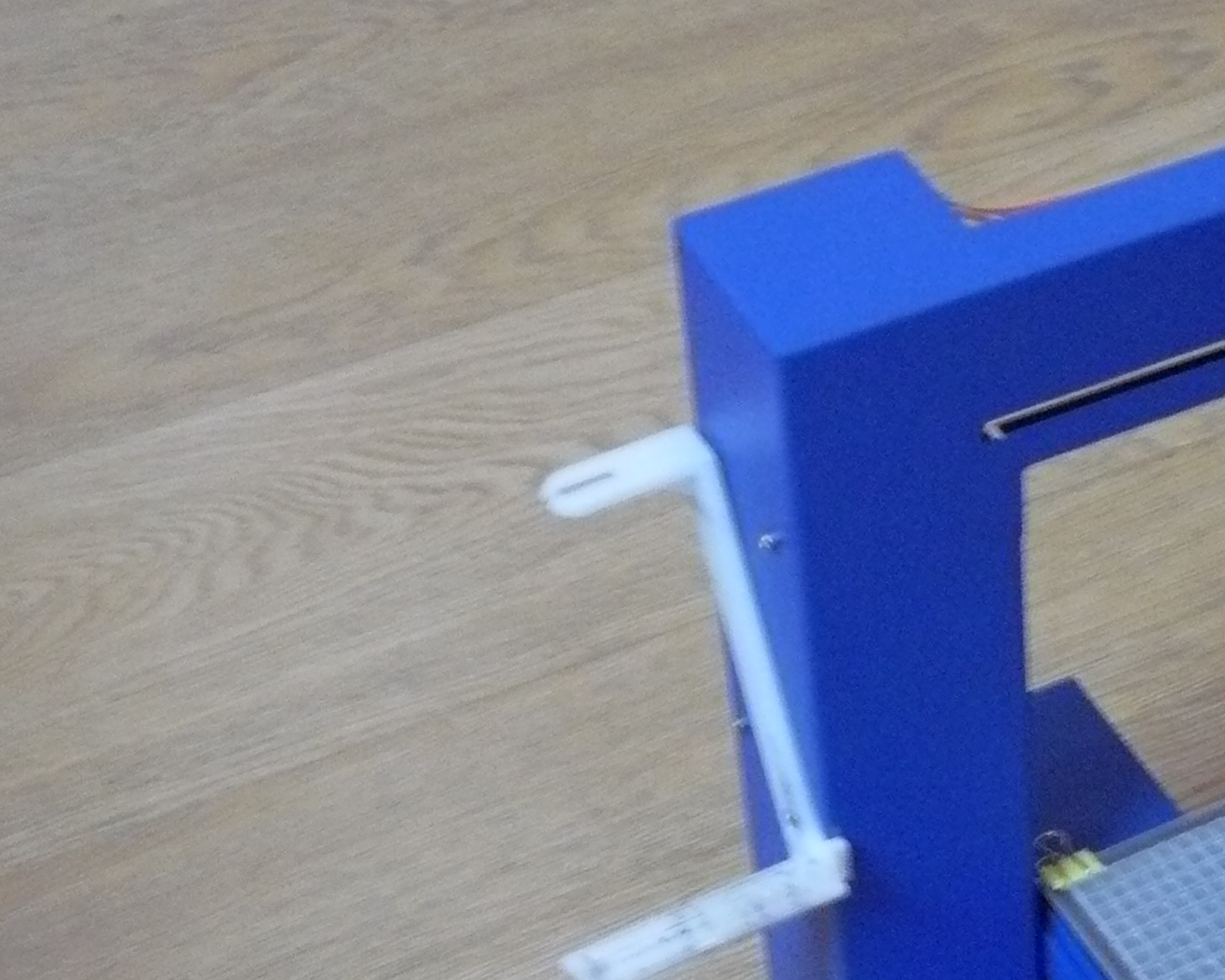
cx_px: 1322
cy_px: 839
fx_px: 2973
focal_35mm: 82
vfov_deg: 18.5
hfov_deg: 22.1
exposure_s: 1/10
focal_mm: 6
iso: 400
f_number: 2.8
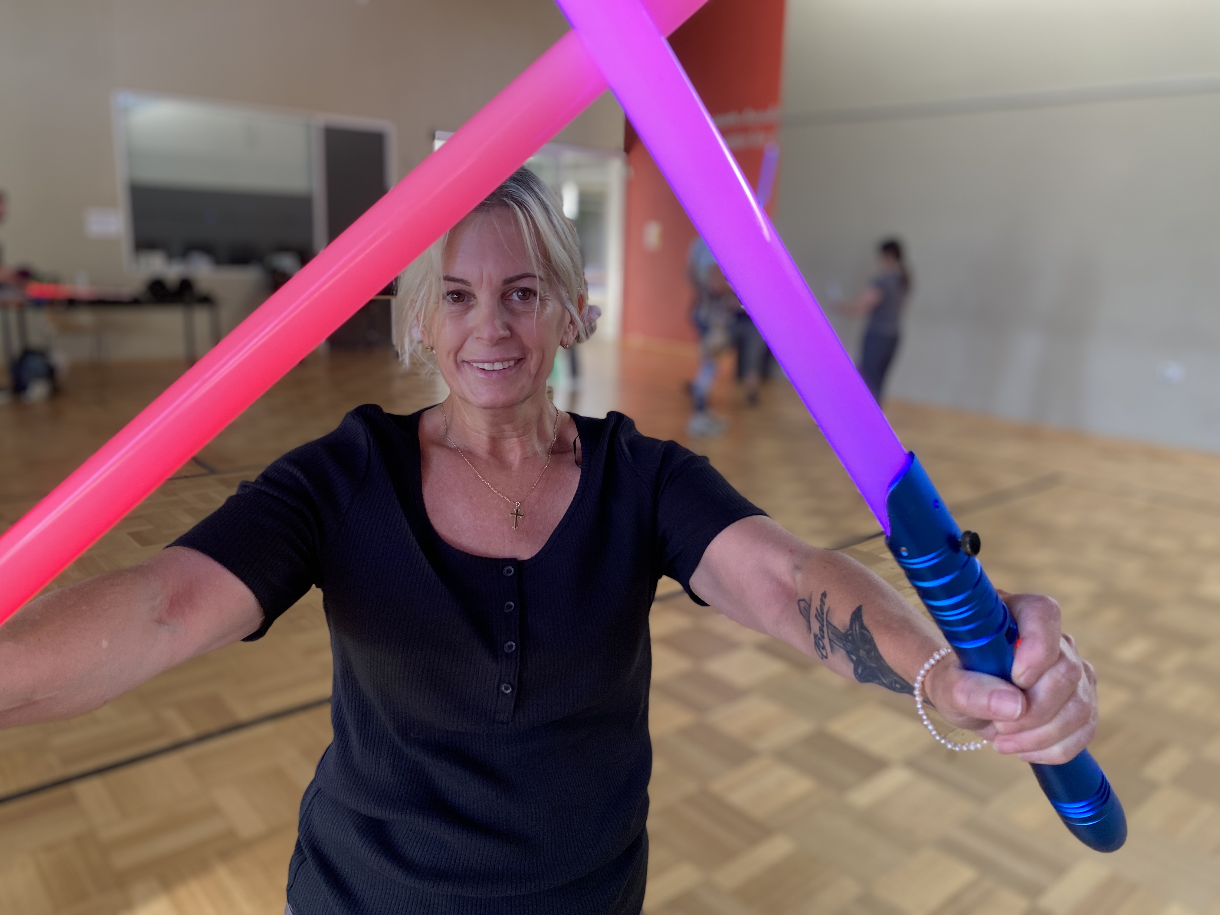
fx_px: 916
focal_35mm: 26
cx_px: 610
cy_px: 458
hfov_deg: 67.3
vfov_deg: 53.1
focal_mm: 4.25
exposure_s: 1/74
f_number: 1.8
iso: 100
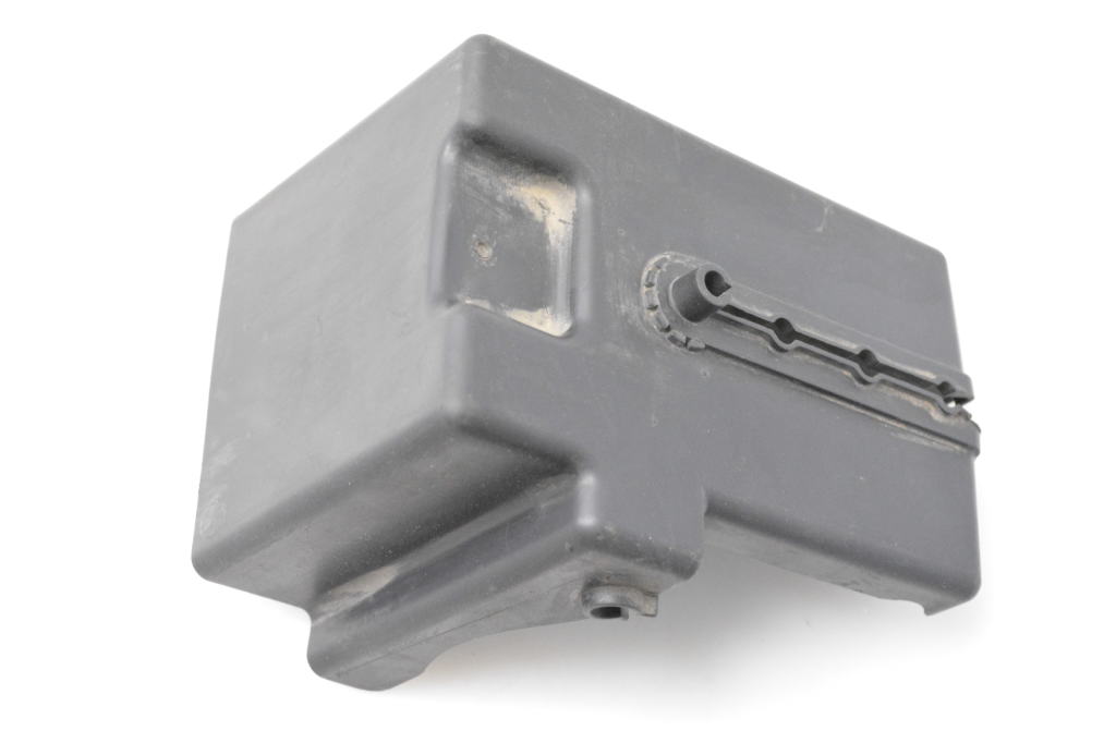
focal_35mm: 60
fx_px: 1859
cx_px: 558
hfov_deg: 33.4
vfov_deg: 22.6
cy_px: 372
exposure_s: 1/200
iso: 6400
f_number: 7.1
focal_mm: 40
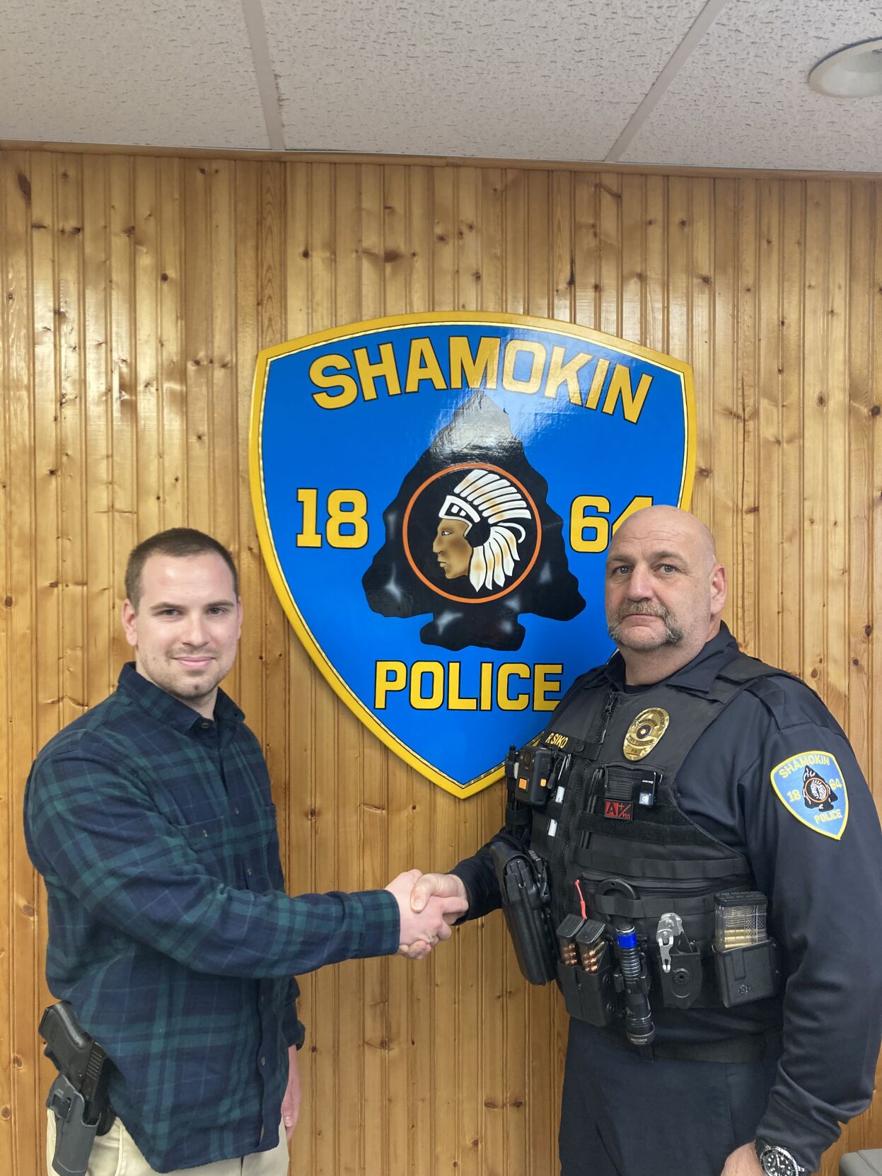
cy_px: 588
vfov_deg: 63.4
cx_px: 441
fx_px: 951
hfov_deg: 49.8
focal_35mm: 28
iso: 100
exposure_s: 1/60
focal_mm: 3.99
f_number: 1.8
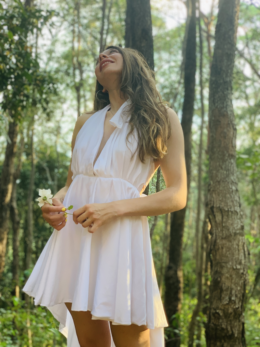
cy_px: 174
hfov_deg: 28.0
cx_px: 130
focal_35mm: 52
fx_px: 521
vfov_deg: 36.8
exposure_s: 1/101
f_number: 2.4
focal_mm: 6
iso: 125
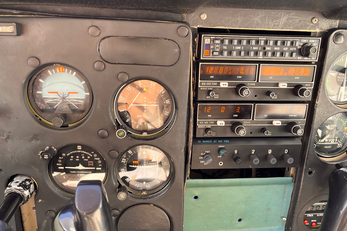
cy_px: 115
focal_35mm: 28
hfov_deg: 65.5
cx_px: 175
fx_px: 270
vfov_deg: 46.4
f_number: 1.6
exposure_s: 1/122
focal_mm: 5.1
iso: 50
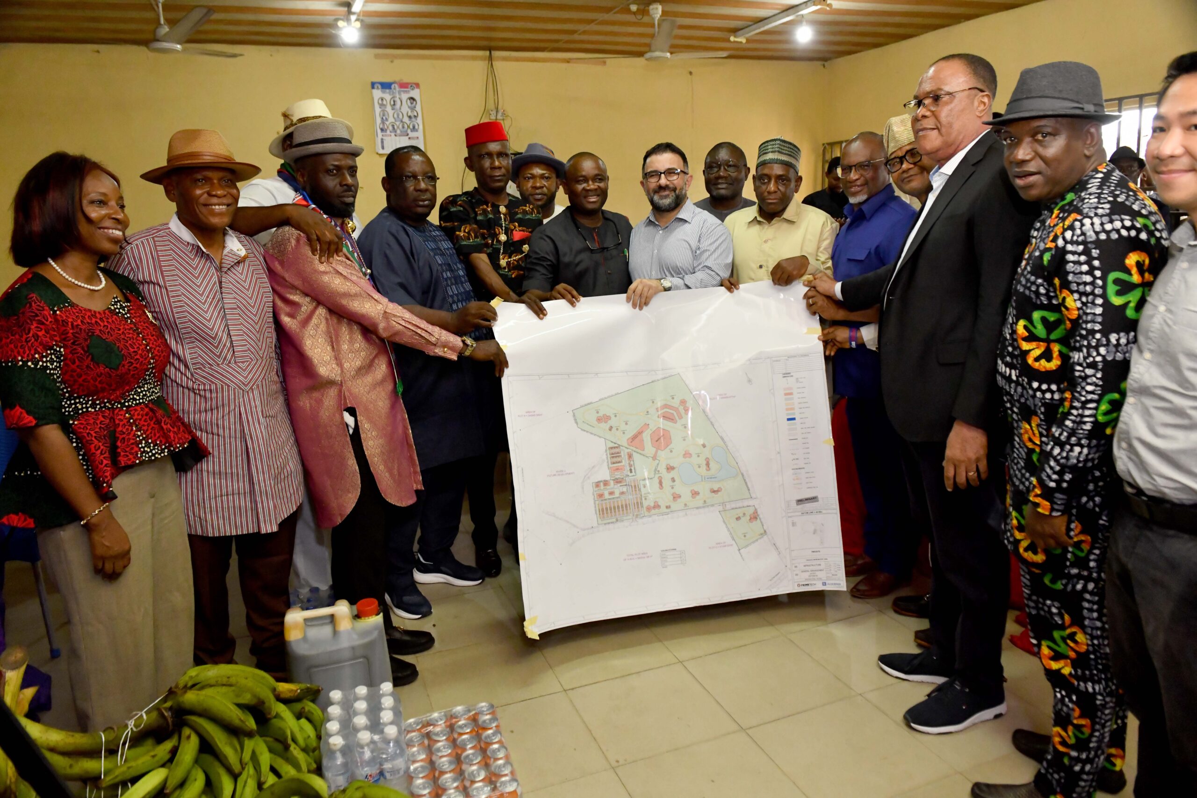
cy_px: 399
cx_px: 598
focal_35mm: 24
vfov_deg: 53.1
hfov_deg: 73.7
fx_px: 798
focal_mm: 24
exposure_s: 1/160
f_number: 5.6
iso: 5600
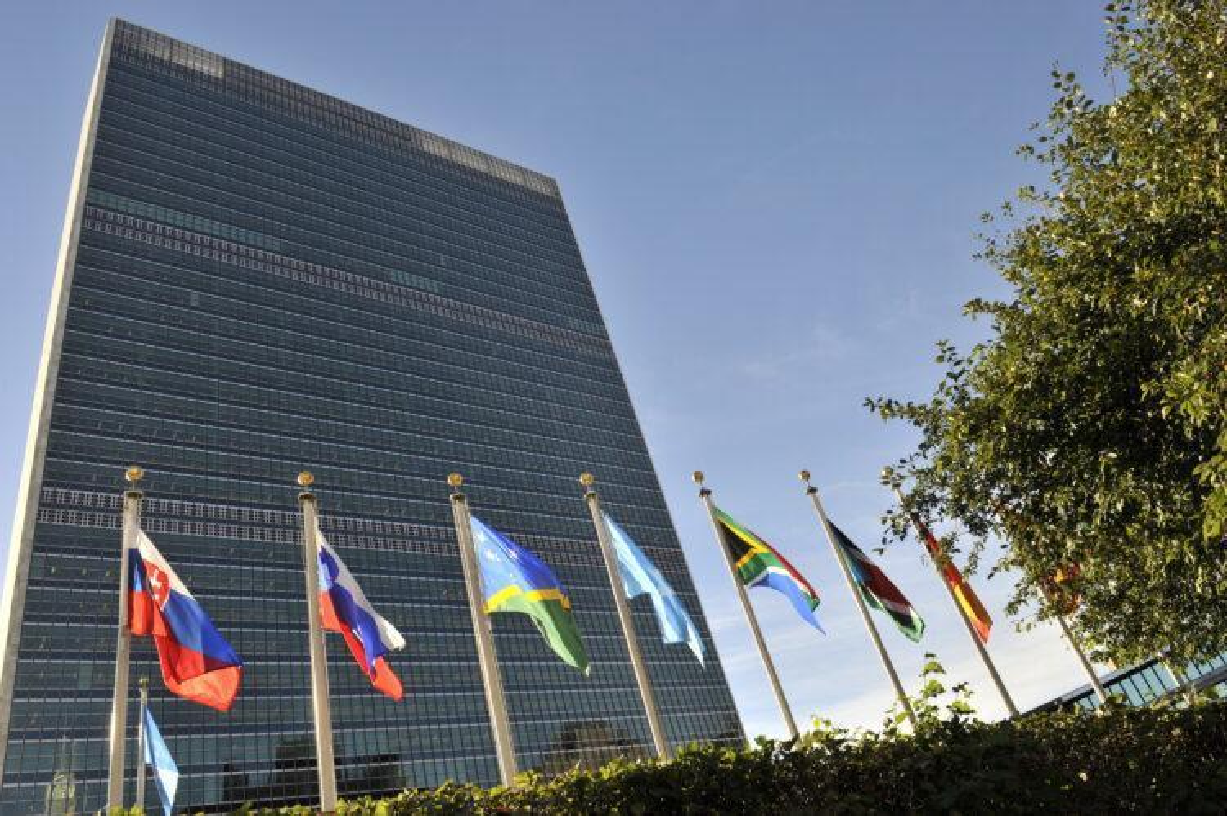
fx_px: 886
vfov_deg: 49.5
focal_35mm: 26
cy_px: 408
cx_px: 614
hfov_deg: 69.4
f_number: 10
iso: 400
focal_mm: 26
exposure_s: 1/400
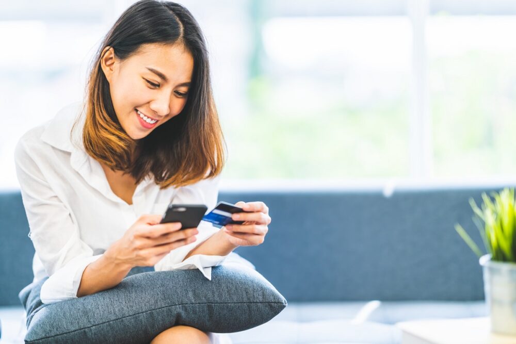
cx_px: 258
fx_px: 1218
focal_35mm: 85
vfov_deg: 16.1
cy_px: 172
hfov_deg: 23.9
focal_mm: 85
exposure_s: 1/800
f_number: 1.4
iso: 100
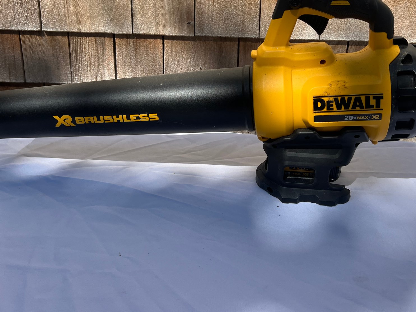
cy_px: 107
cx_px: 235
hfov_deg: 52.5
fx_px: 421
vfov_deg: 40.3
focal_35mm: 35
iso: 50
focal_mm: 5.7
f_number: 1.5
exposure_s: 1/3831
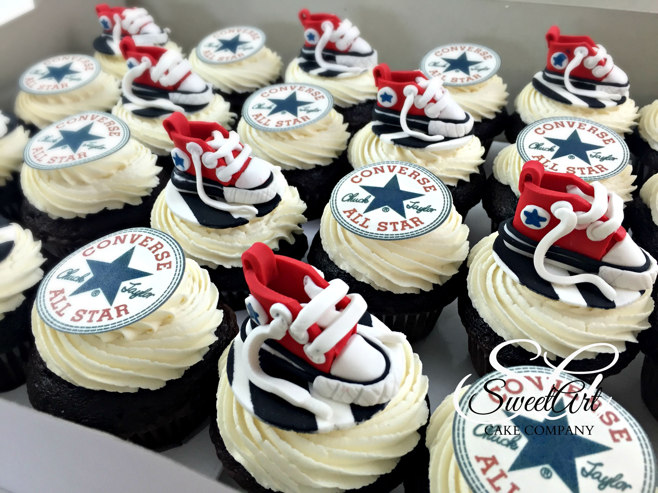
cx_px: 329
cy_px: 246
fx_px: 551
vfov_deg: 48.2
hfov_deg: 61.7
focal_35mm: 29
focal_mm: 4.15
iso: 64
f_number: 2.2
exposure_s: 1/30
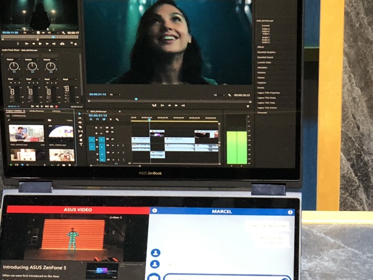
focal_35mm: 147
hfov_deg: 13.4
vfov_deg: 10.0
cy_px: 267
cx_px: 155
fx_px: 1584
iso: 160
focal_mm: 6
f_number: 2.4
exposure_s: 1/29
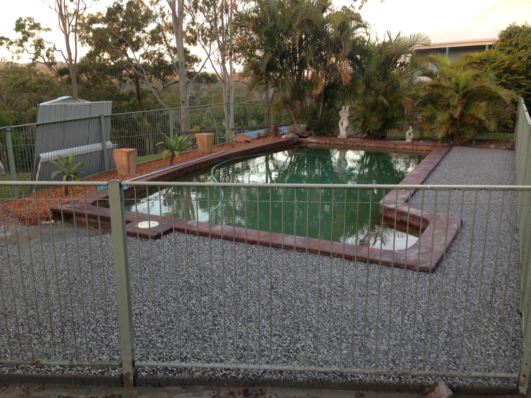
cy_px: 199
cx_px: 266
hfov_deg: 55.4
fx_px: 506
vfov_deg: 42.9
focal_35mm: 33
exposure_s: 1/60
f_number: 2.4
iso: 64
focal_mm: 4.13
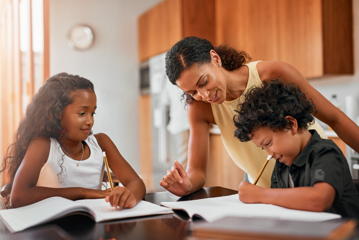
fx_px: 499
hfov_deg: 39.6
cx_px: 180
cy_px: 120
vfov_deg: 27.0
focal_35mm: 50
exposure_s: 1/250
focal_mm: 50
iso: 200
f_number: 2
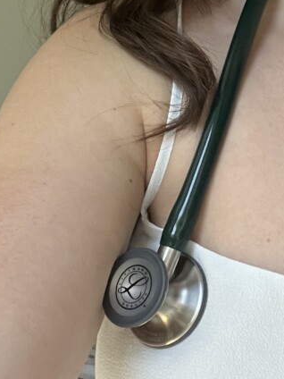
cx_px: 363
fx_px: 930
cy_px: -29
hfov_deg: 16.5
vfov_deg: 21.9
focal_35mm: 85
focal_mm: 2.71
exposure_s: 1/60
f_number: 2.2
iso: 250
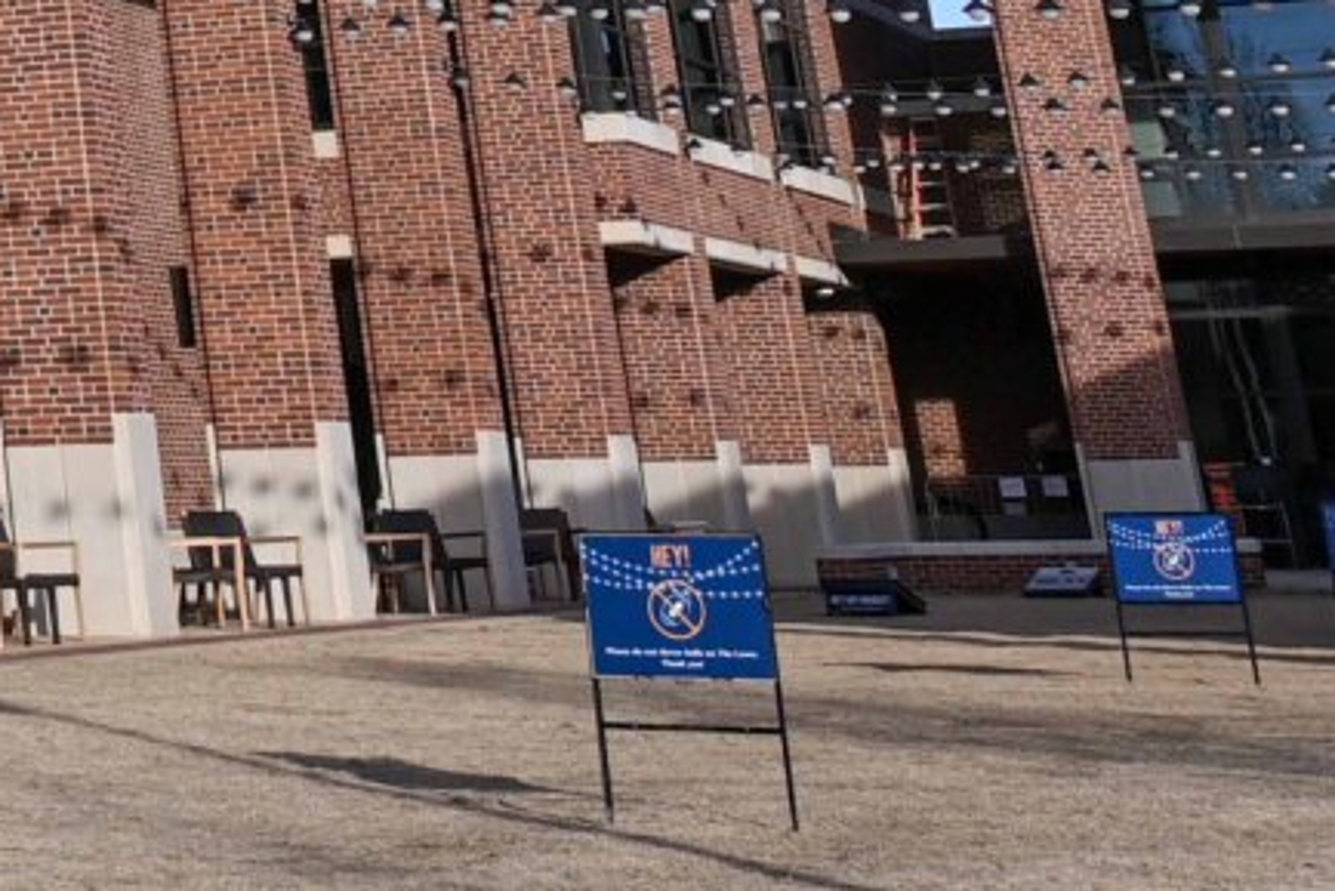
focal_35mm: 104
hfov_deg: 16.9
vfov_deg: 11.4
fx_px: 3858
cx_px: -928
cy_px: -1074
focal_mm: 22
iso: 200
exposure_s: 1/500
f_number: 8
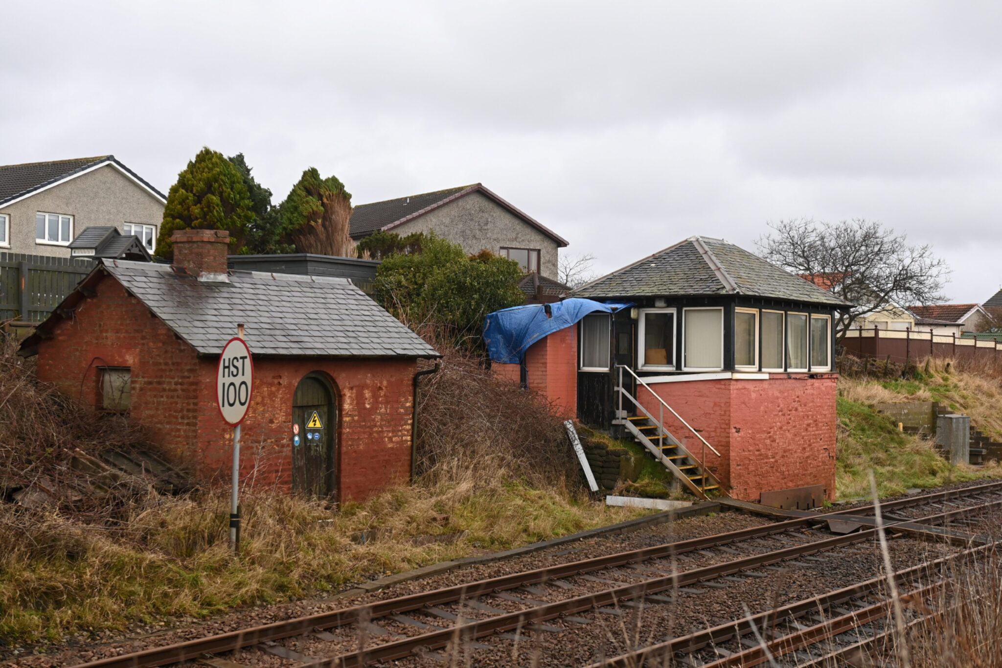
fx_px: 1336
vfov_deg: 28.1
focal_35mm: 48
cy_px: 334
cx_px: 501
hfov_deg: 41.1
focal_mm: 48
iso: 1250
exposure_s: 1/200
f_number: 7.1
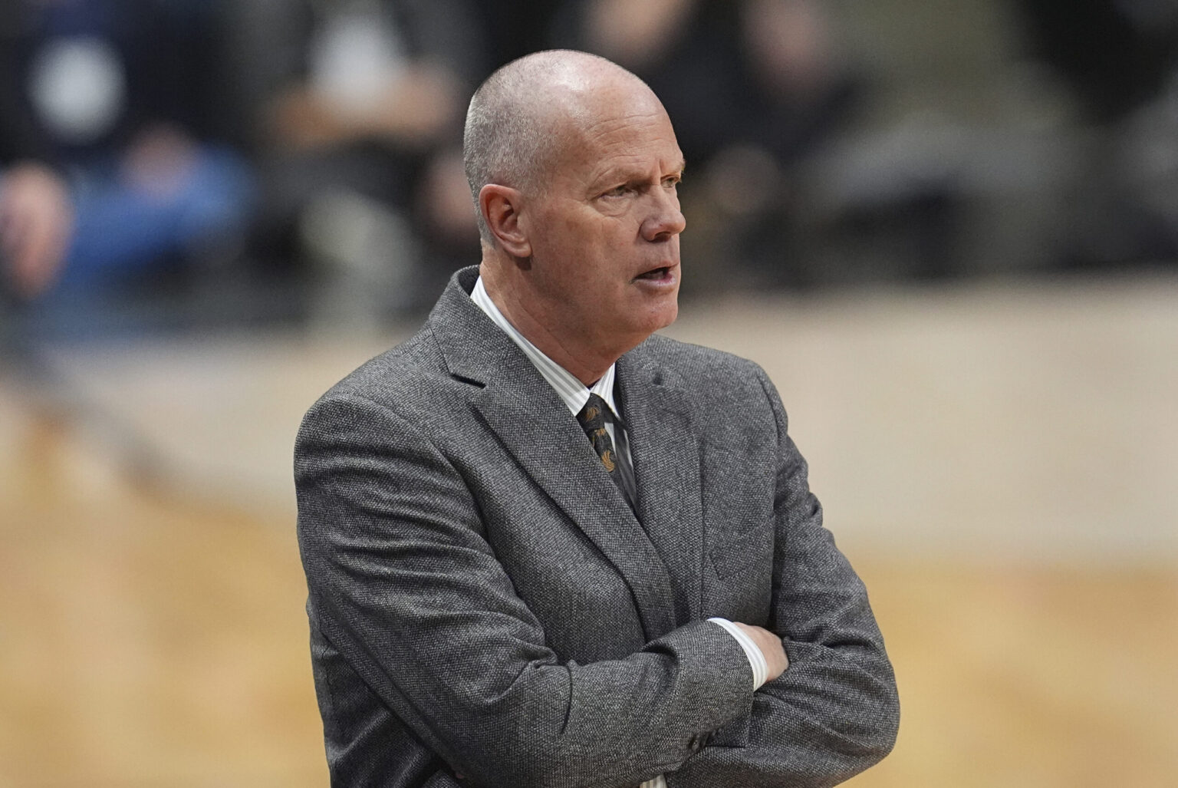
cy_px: 394
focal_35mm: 600
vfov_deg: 2.3
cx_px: 589
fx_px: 19650
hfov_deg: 3.4
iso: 6400
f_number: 3.5
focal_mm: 400
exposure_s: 1/1600
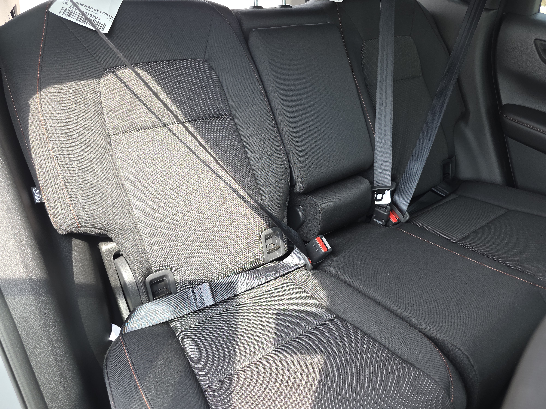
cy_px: 204
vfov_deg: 58.9
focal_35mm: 23
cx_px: 273
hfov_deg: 73.9
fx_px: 363
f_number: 1.7
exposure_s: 1/180
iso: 64
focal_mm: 6.3
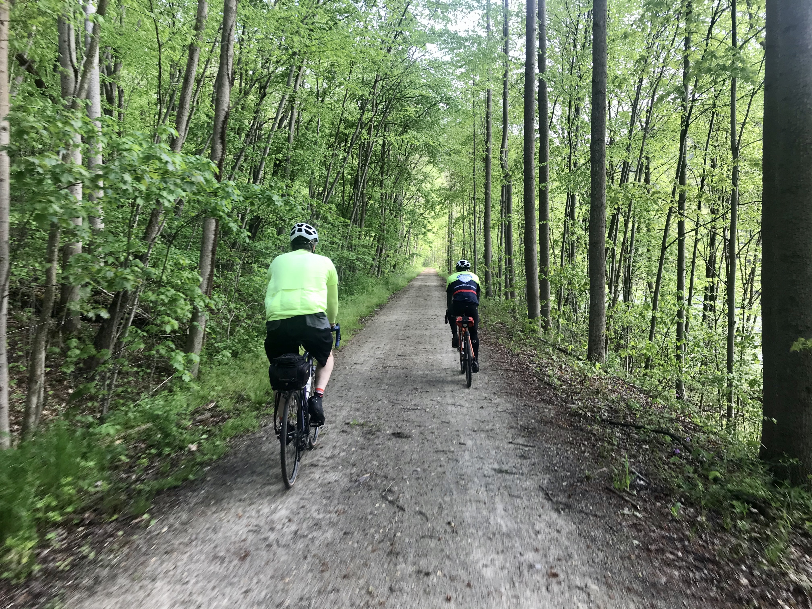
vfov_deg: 49.7
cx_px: 406
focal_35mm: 28
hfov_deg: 63.4
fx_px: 657
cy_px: 304
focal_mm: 3.99
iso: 20
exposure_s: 1/184
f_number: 1.8
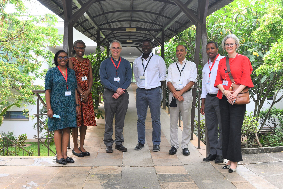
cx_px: 142
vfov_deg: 31.9
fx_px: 330
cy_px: 94
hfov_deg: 46.4
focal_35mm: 42
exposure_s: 1/80
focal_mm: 28
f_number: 4.5
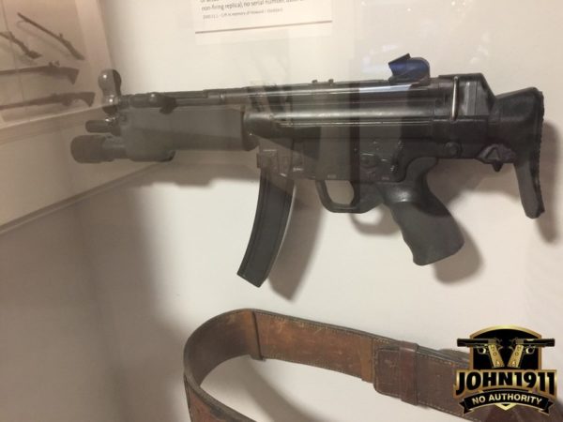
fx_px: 472
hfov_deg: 61.7
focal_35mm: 29
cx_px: 282
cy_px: 211
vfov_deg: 48.2
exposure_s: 1/4
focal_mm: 4.15
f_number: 2.2
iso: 80
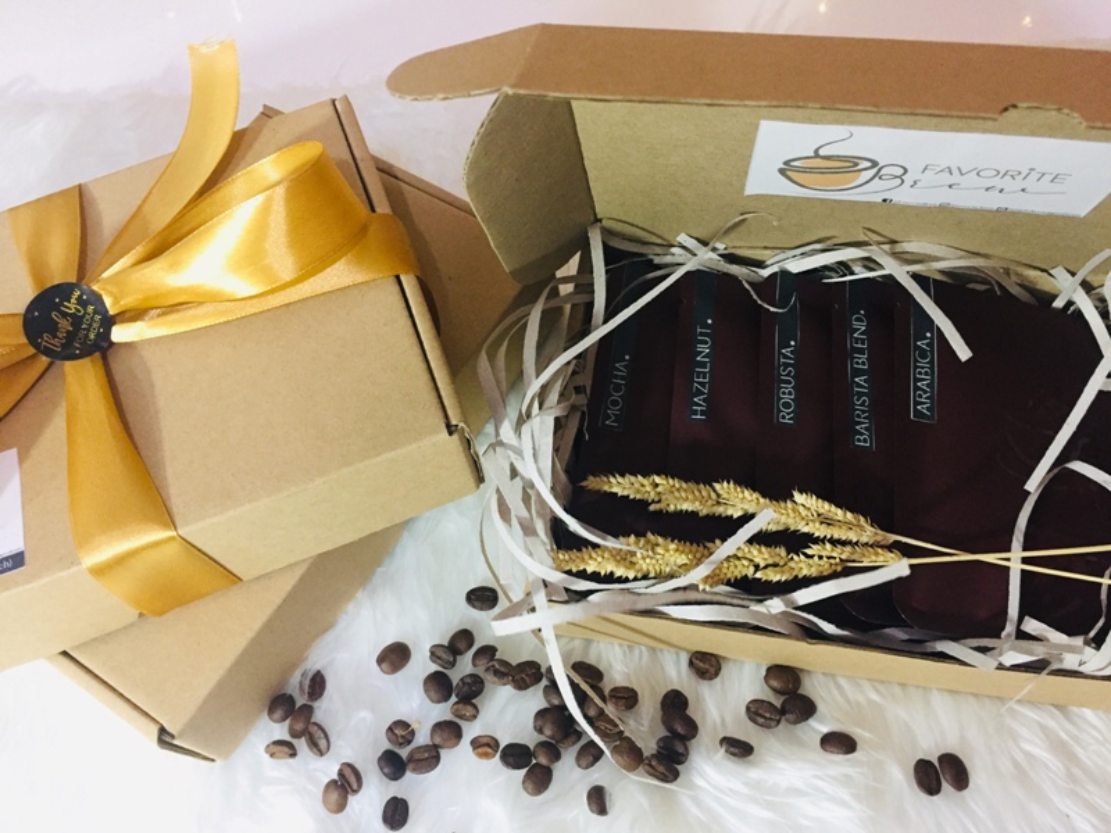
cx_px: 556
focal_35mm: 29
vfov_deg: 48.2
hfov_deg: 61.7
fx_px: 931
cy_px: 416
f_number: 2.2
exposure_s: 1/30
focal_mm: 4.15
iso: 250
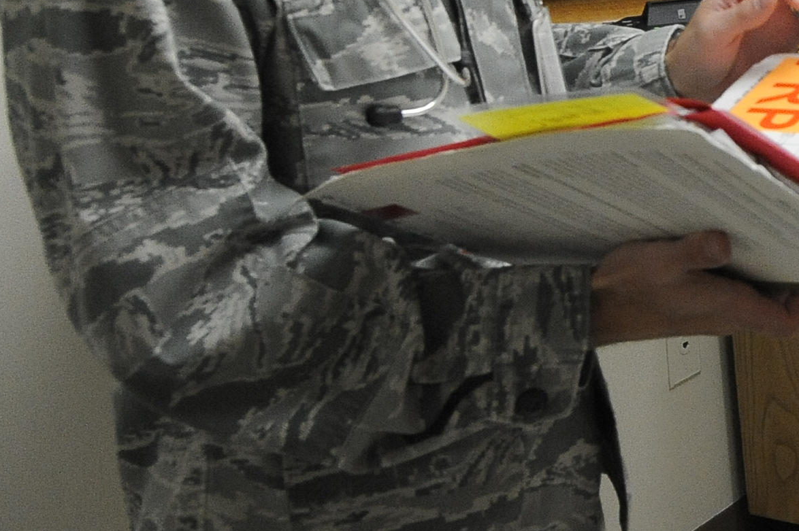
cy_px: 39
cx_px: 1316
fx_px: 1930
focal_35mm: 87
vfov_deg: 15.5
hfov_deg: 19.3
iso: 3200
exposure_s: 1/160
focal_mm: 24
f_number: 6.3
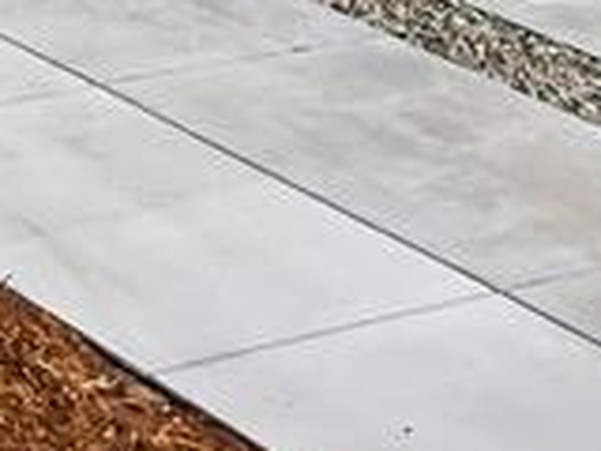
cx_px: -1089
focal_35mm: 154
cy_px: -878
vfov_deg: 8.2
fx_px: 2674
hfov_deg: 10.1
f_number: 2.8
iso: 100
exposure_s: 1/1250
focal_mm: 4.39
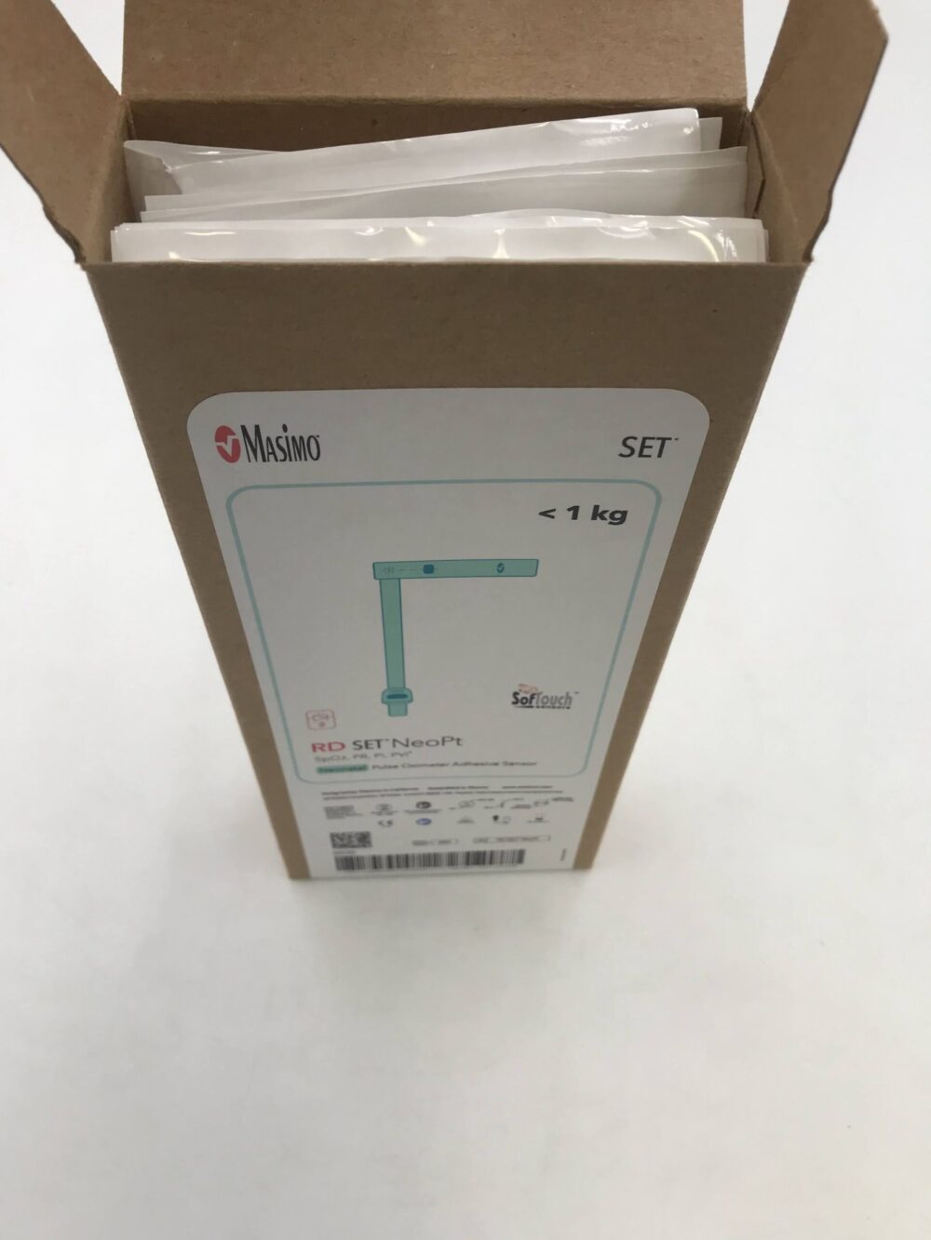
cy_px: 620
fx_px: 1004
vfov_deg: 63.4
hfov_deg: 49.8
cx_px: 466
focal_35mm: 28
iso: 40
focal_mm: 3.99
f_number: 1.8
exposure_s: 1/120
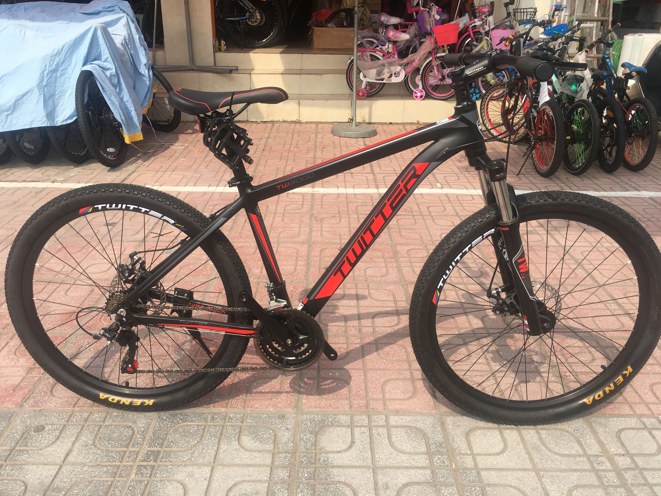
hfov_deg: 61.7
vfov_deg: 48.2
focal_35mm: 29
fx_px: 554
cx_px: 330
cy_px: 248
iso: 25
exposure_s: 1/1350
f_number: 2.2
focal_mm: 4.15
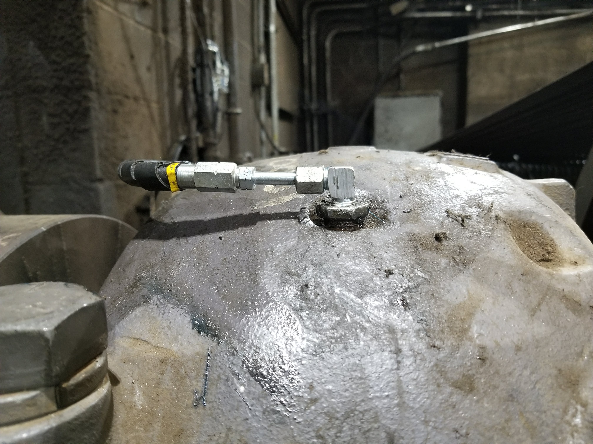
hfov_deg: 67.3
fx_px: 445
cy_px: 222
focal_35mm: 26
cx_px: 296
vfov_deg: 53.1
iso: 200
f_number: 1.7
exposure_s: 1/30
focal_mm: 4.3
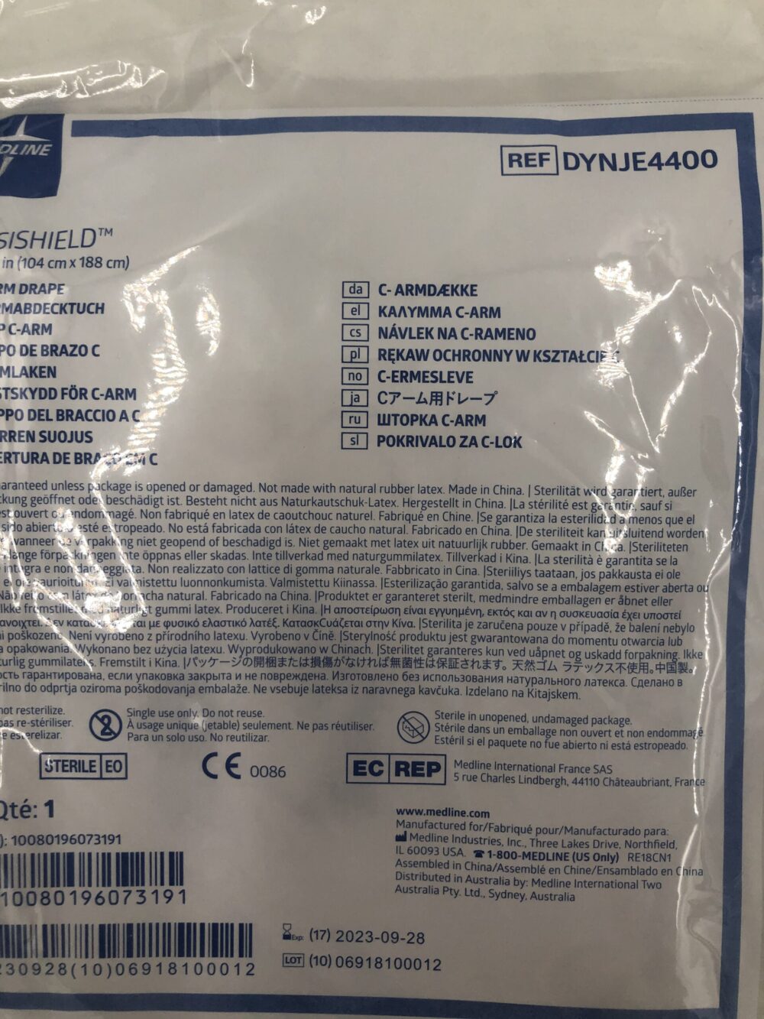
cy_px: 510
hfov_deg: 49.8
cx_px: 382
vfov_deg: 63.4
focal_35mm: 28
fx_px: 824
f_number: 1.8
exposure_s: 1/120
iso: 64
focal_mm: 3.99
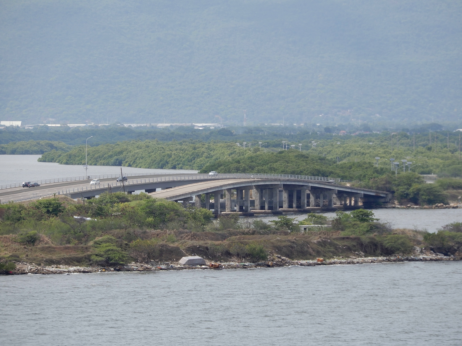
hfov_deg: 6.6
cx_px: 231
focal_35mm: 300
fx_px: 4003
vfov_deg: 5.0
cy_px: 173
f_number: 6.3
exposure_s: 1/320
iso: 80
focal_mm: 53.5
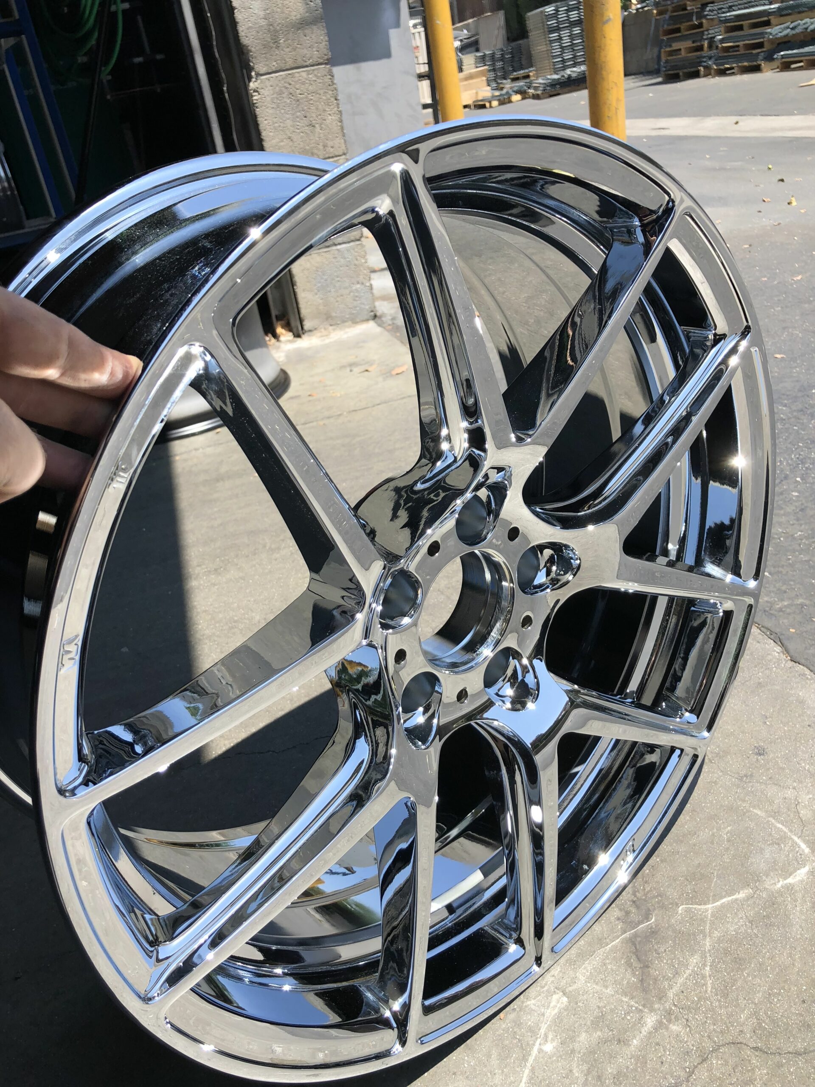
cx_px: 408
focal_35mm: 28
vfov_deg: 63.4
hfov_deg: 49.7
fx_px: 879
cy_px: 544
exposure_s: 1/979
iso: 20
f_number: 1.8
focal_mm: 4
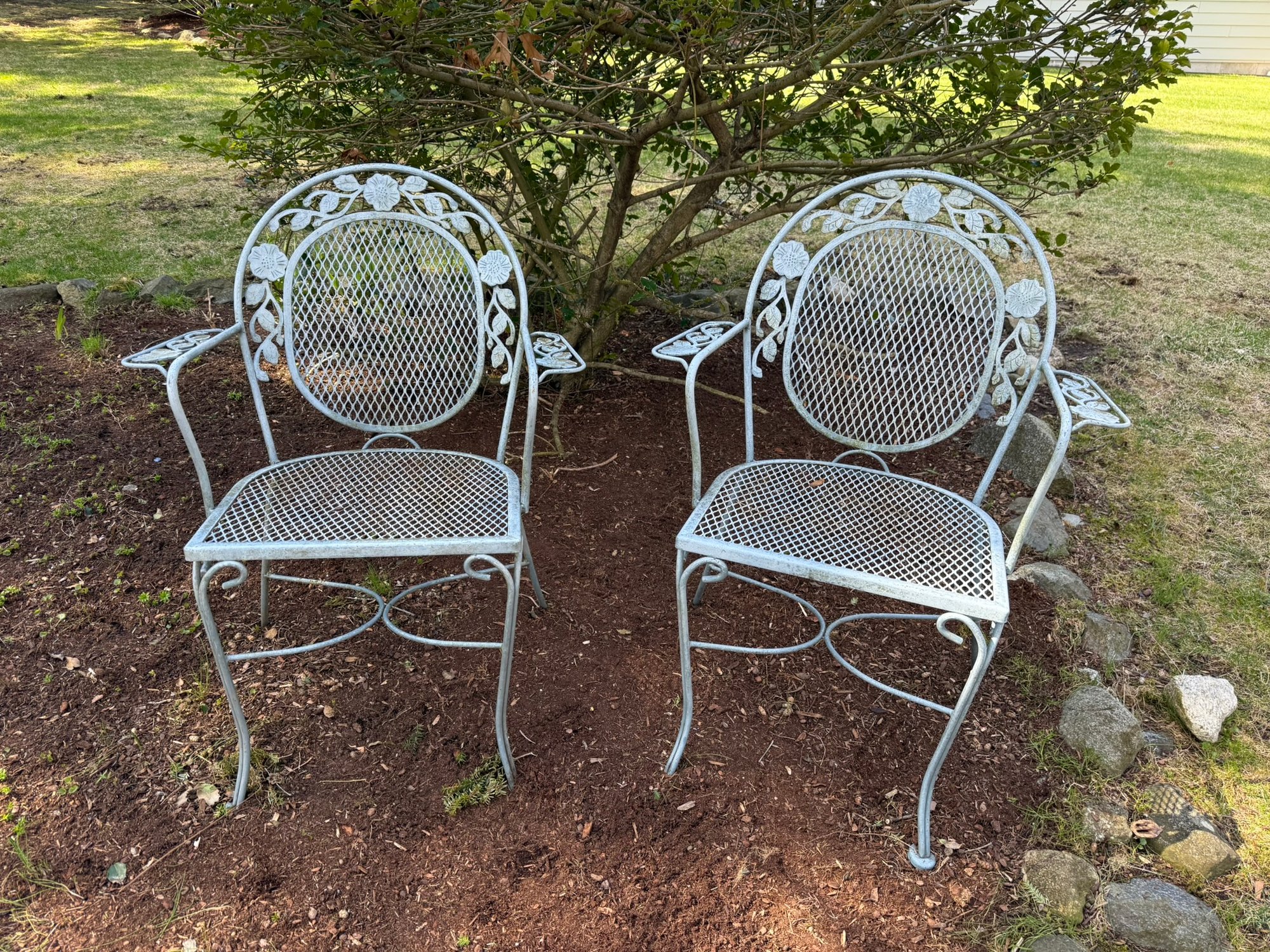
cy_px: 476
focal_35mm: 24
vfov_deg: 56.8
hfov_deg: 71.6
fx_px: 881
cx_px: 635
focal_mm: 6.76
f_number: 1.78
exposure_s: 1/310
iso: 100
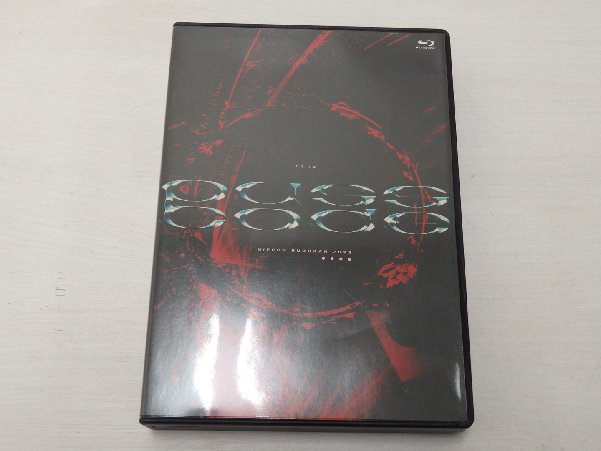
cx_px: 300
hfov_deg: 46.8
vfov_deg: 36.0
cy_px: 226
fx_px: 694
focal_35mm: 40
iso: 160
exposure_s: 1/20
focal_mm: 7.3
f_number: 3.7
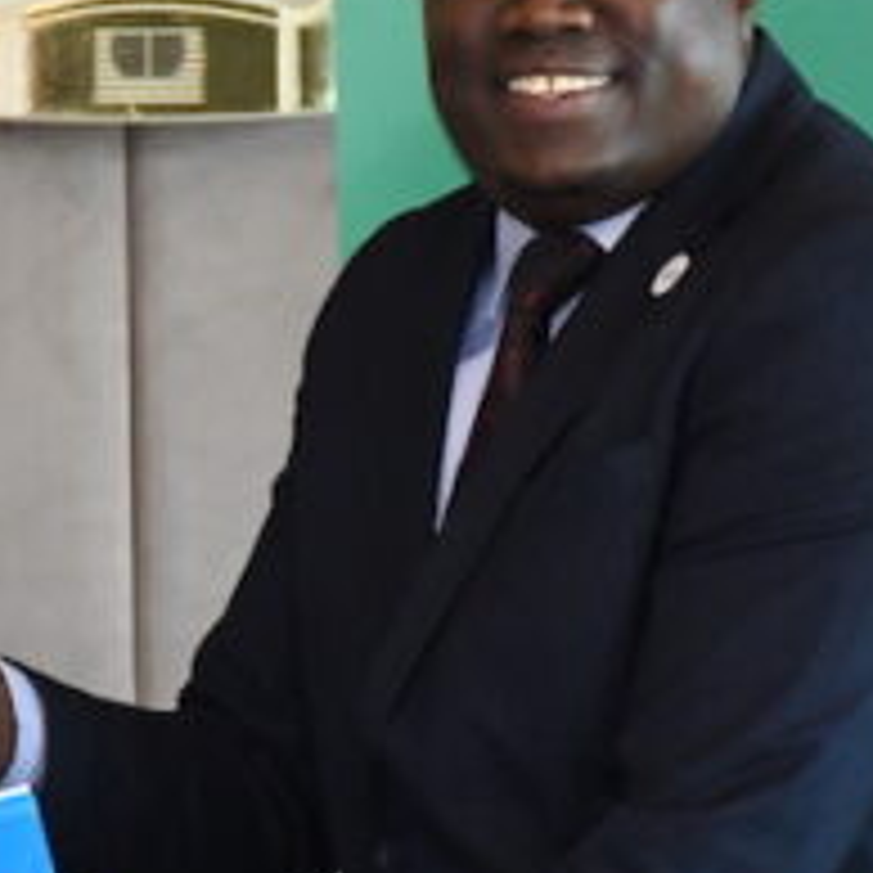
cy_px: 400
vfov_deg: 4.1
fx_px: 12183
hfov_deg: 4.1
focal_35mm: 427
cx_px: -153
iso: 4000
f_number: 5.3
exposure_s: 1/250
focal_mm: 85
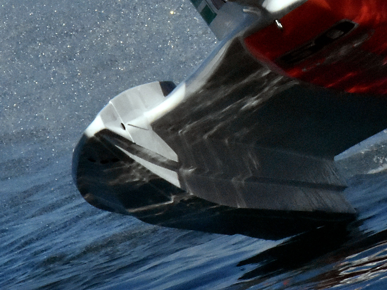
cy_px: 62
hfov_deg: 1.3
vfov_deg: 1.0
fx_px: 16657
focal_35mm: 1490
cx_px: 443
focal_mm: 400
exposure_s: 1/2500
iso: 4000
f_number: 11
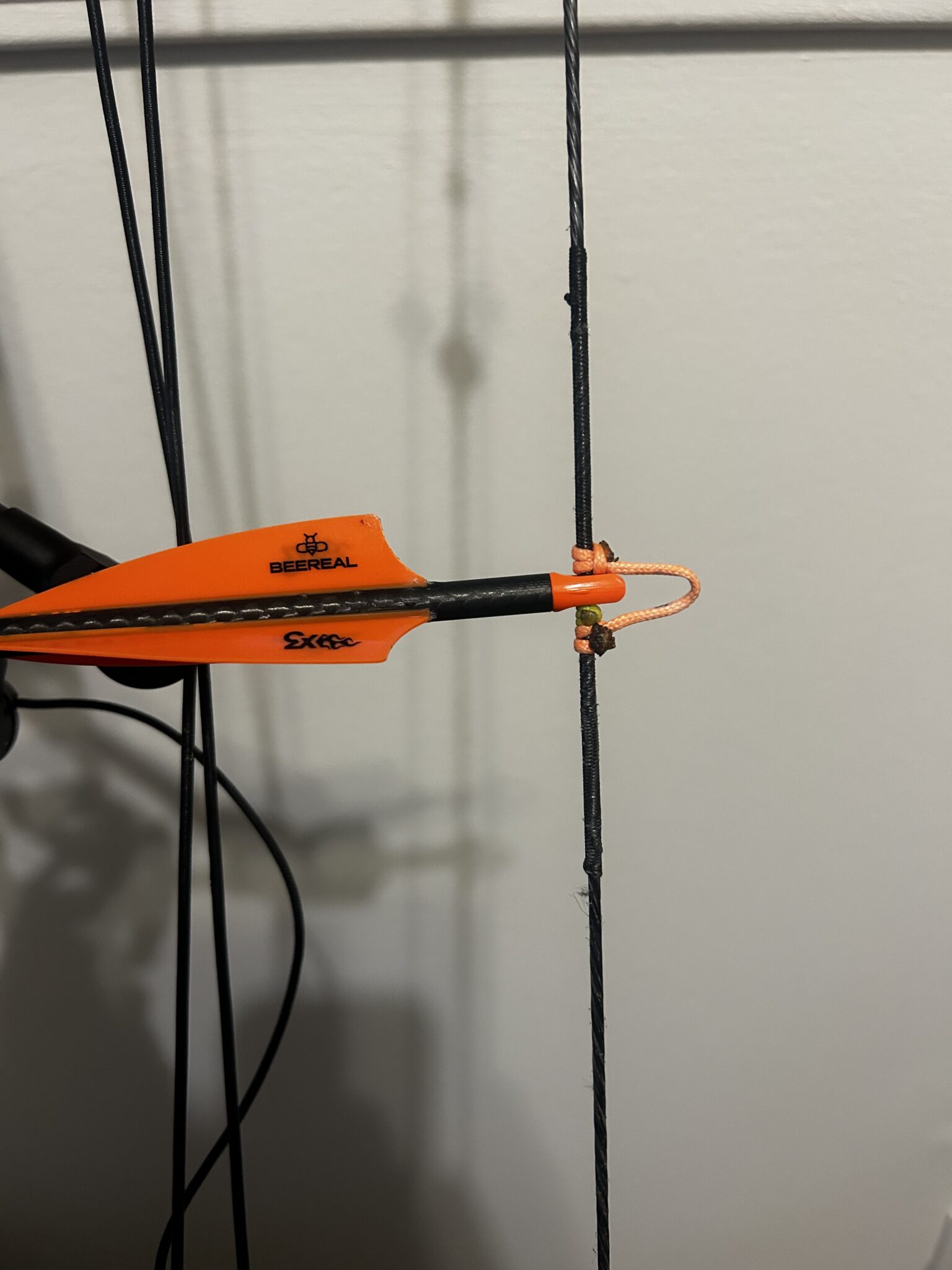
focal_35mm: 26
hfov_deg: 53.1
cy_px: 635
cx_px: 476
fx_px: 953
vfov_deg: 67.3
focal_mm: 5.7
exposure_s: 1/60
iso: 250
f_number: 1.5
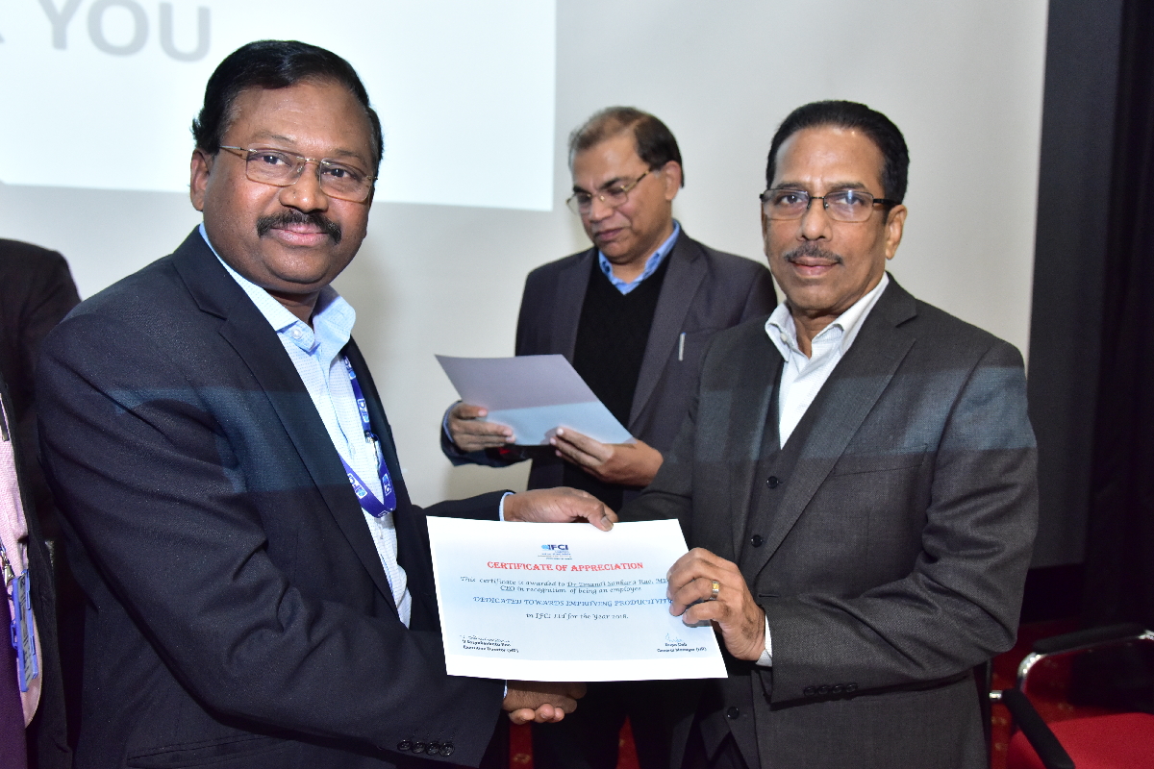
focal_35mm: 32
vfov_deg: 41.1
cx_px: 562
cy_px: 385
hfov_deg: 58.7
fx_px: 1026
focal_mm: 30
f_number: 5
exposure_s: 1/100
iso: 3200
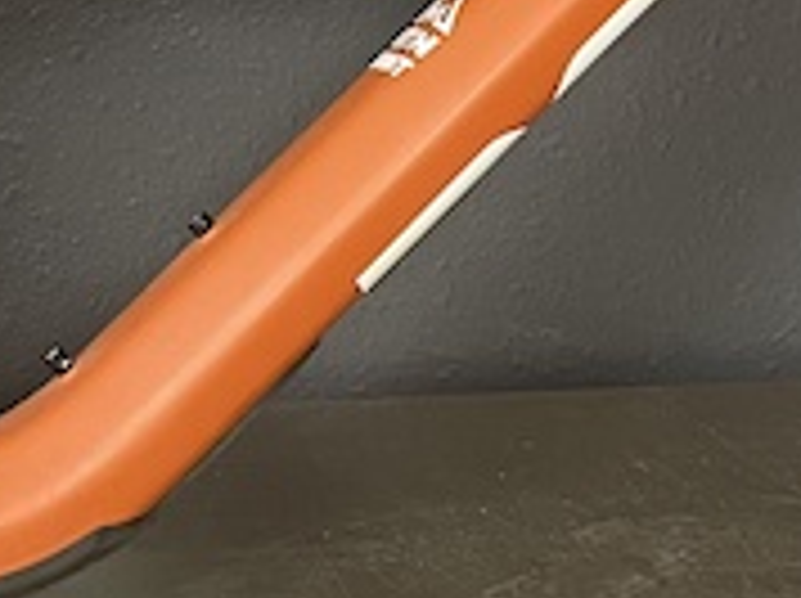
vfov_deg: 12.0
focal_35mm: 117
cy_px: -319
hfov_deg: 16.1
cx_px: -212
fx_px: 2704
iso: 400
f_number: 1.6
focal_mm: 4.2
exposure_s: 1/60
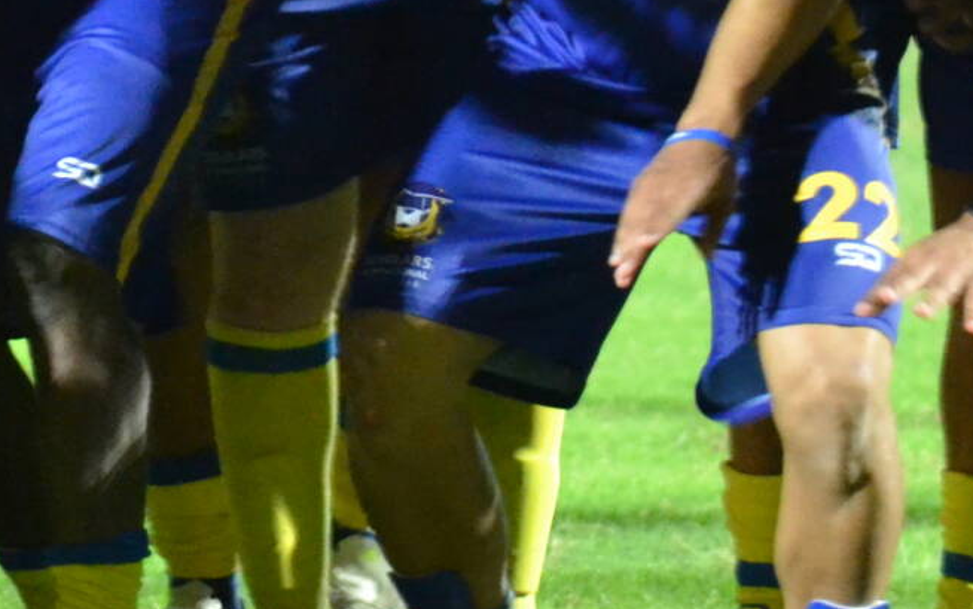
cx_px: -603
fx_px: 11113
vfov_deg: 3.1
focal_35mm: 419
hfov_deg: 5.0
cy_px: -556
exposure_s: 1/50
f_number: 2.8
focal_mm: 70
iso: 3200
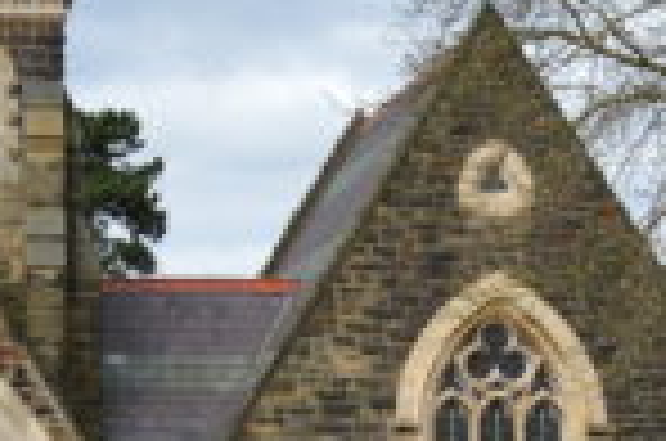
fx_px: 2880
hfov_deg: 11.9
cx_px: -621
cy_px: 11
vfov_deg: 8.7
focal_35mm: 156
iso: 100
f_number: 8
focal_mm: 20
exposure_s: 1/250
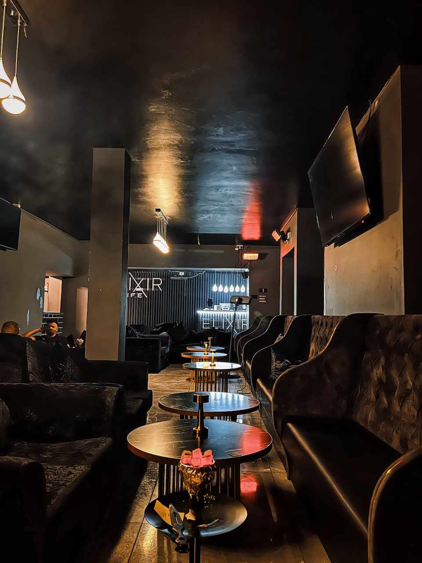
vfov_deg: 67.3
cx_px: 211
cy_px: 282
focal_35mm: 26
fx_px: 423
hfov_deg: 53.1
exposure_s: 1/17
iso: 1000
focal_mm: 5.7
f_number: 1.5
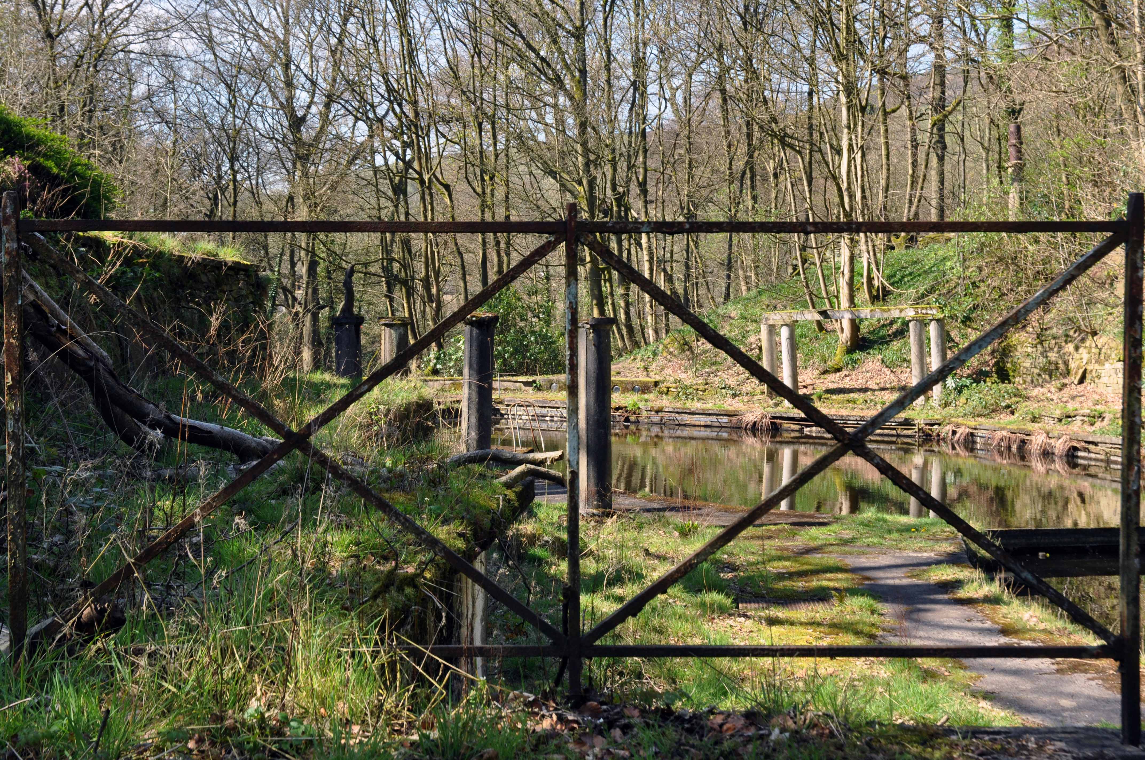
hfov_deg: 37.9
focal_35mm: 52
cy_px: 380
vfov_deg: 25.7
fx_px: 1668
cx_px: 572
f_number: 13
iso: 400
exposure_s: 1/60
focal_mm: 35
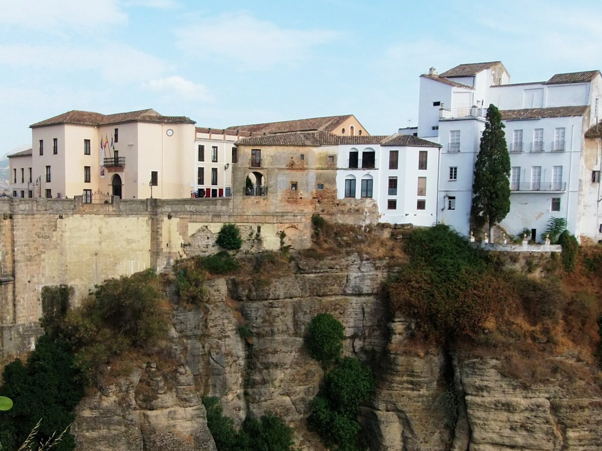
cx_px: 246
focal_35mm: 37
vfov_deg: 38.3
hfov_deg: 49.9
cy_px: 289
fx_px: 643
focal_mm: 4.66
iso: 100
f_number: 7.5
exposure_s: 1/200
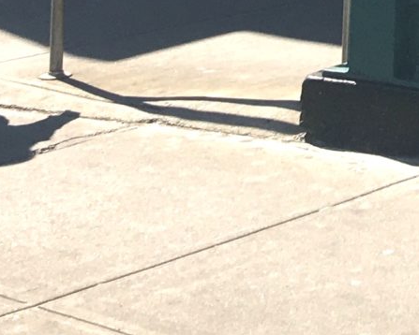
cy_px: -458
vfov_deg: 8.7
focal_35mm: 162
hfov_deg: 10.9
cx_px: 836
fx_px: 2010
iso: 25
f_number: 2.2
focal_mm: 4.15
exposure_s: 1/1026
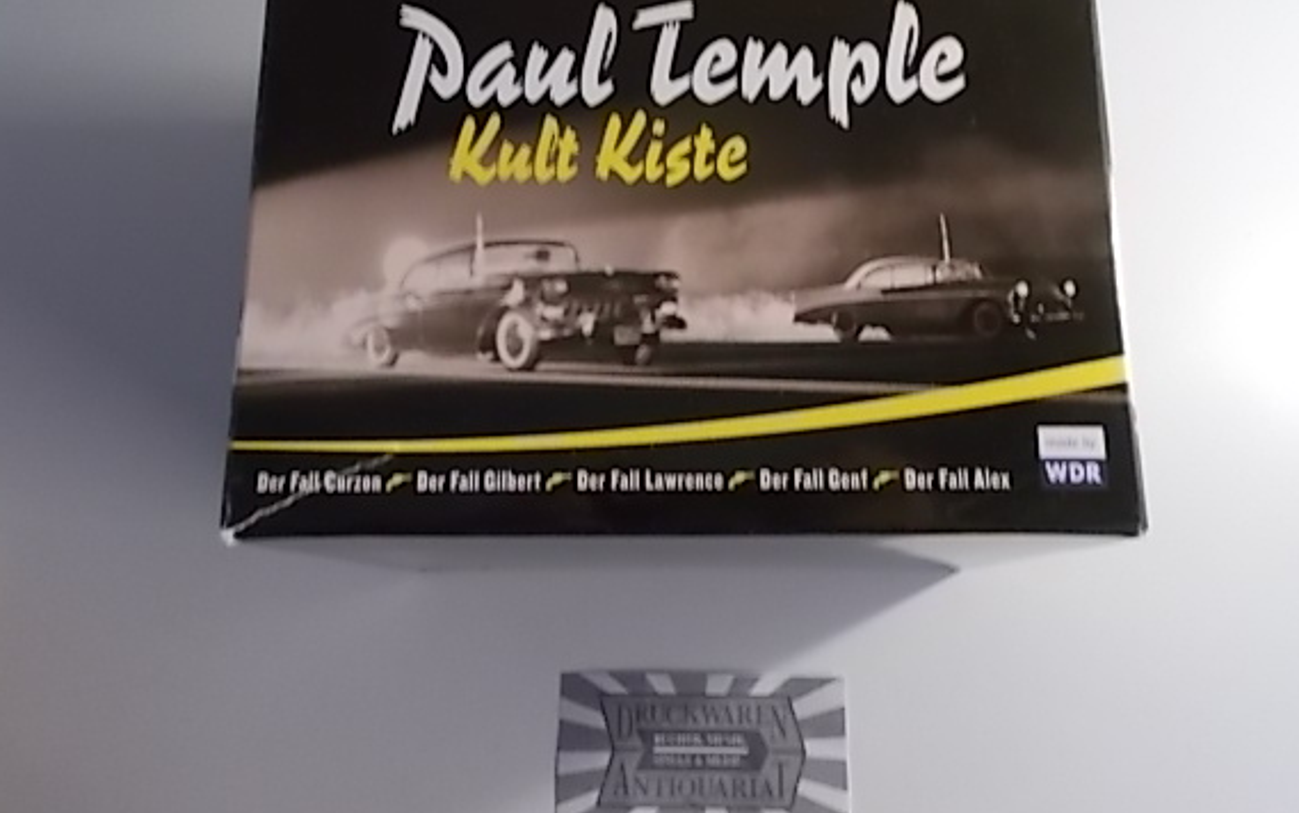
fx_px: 1098
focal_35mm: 31
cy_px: 327
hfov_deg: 61.2
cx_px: 664
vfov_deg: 40.5
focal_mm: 4.6
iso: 200
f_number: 3.2
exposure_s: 1/13
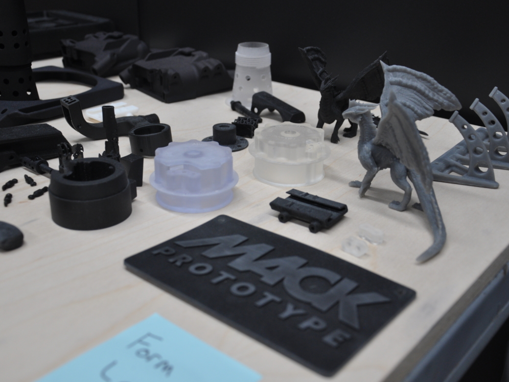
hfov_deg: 45.2
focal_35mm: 42
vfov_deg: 34.7
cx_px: 249
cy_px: 194
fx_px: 611
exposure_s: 1/60
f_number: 4
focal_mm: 25
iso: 500
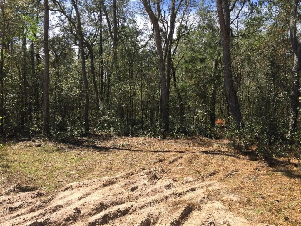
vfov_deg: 48.2
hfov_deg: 61.7
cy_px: 113
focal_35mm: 29
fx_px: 252
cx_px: 150
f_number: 2.2
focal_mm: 4.15
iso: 32
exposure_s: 1/1041
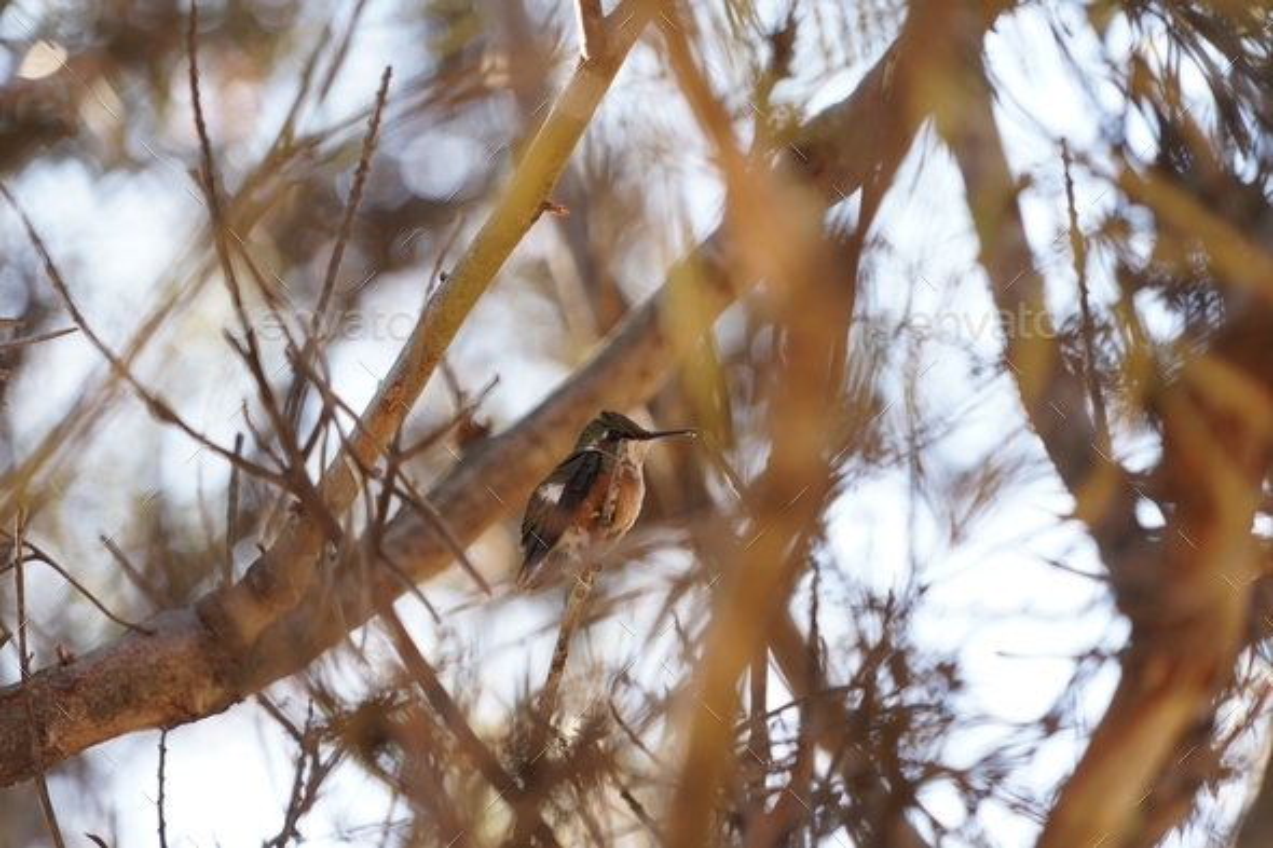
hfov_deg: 8.6
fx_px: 8484
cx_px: 636
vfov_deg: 5.7
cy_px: 424
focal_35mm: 240
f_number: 6.3
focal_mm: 240
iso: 400
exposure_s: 1/100
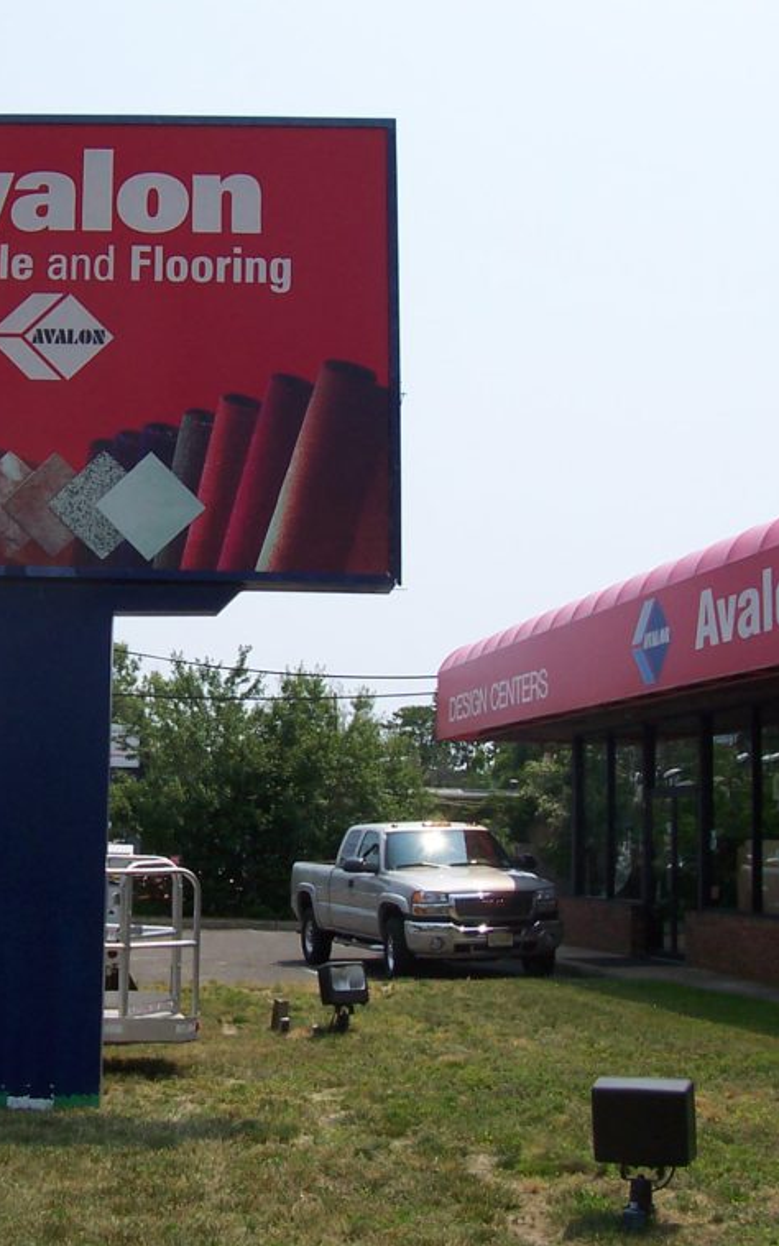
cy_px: 618
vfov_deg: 38.2
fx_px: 1800
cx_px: 125
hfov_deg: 23.9
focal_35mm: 53
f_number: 5.6
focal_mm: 5.6
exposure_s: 1/750
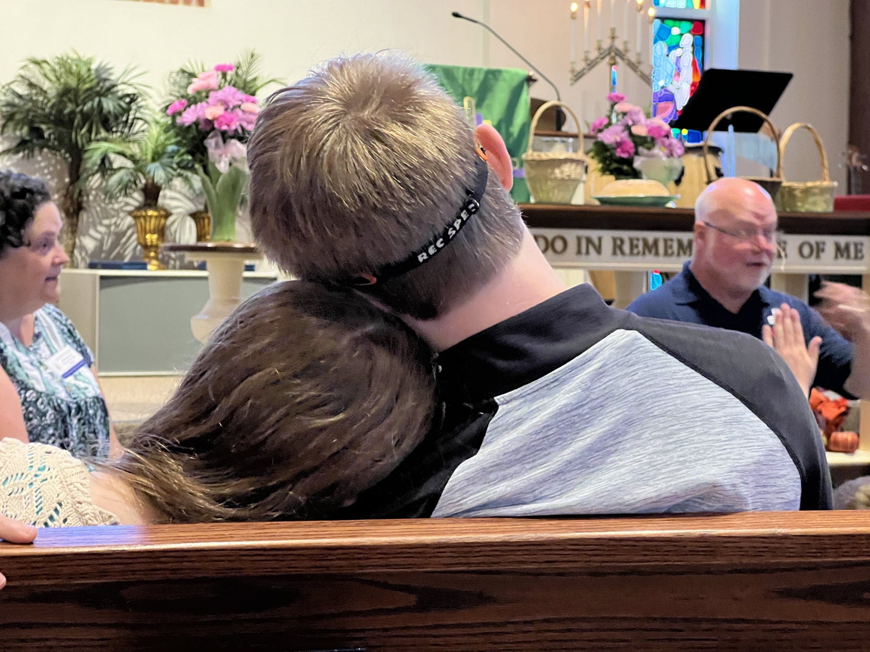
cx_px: 435
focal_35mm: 77
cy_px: 326
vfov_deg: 19.1
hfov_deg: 25.3
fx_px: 1935
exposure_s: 1/30
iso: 1250
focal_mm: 9
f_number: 2.8
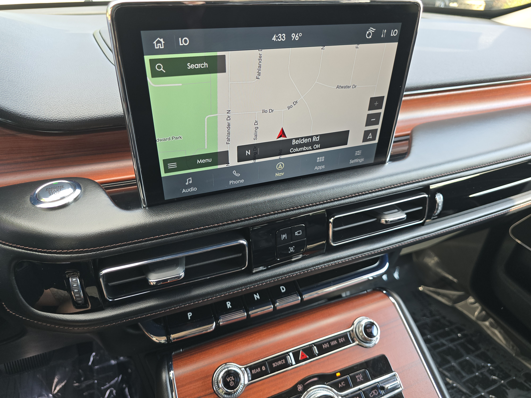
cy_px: 199
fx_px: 353
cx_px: 266
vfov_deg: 58.9
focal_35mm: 23
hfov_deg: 73.9
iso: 20
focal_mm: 6.3
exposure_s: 1/50
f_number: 1.7
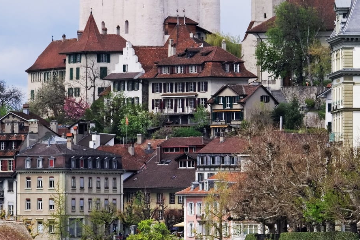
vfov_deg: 2.9
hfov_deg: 4.3
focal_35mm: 474
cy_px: 51
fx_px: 4741
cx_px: 167
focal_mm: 150
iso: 400
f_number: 8
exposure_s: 1/1600
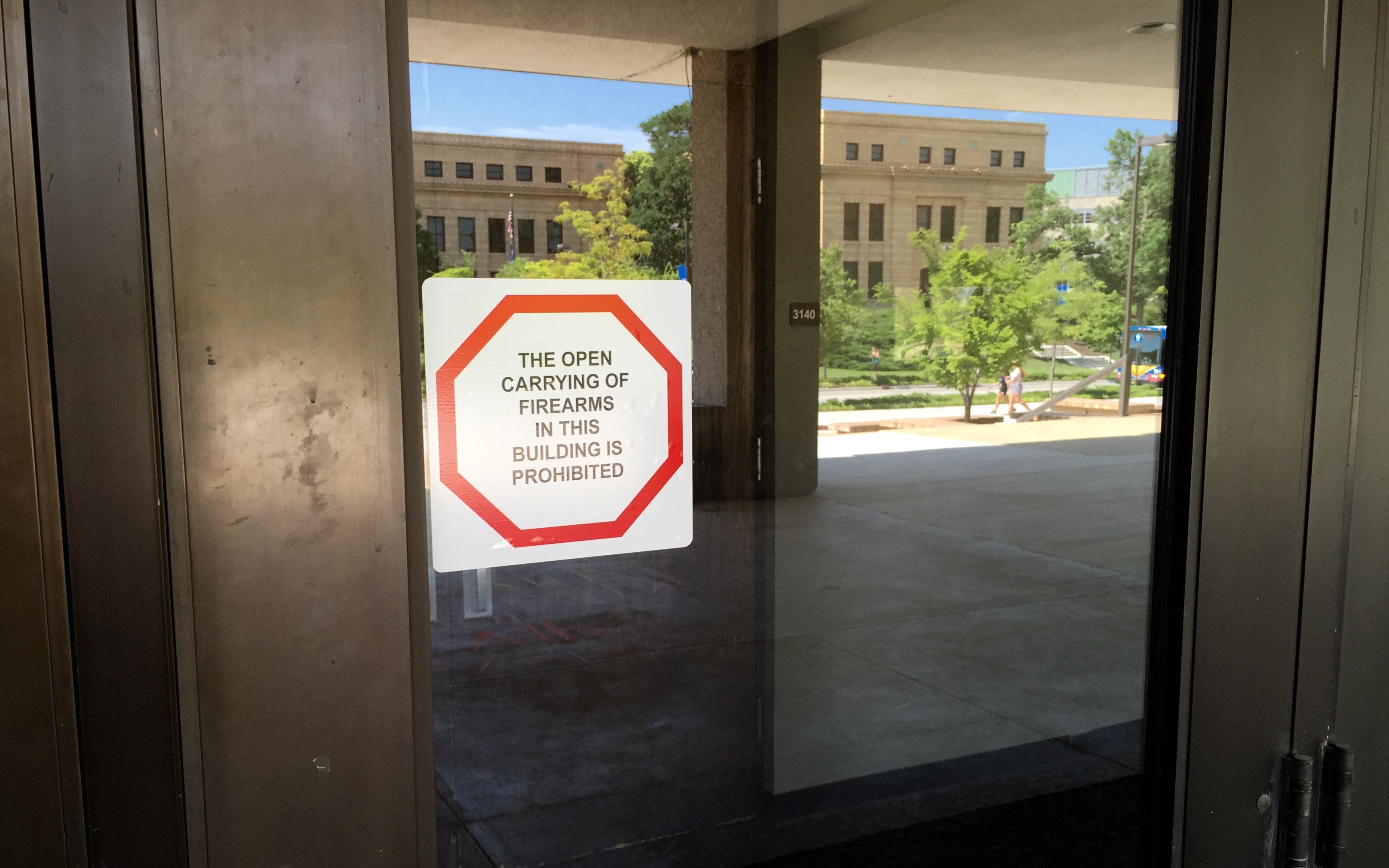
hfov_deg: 61.2
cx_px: 690
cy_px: 487
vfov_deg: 40.5
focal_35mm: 31
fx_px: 1173
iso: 50
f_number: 2.2
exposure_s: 1/120
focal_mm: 4.15
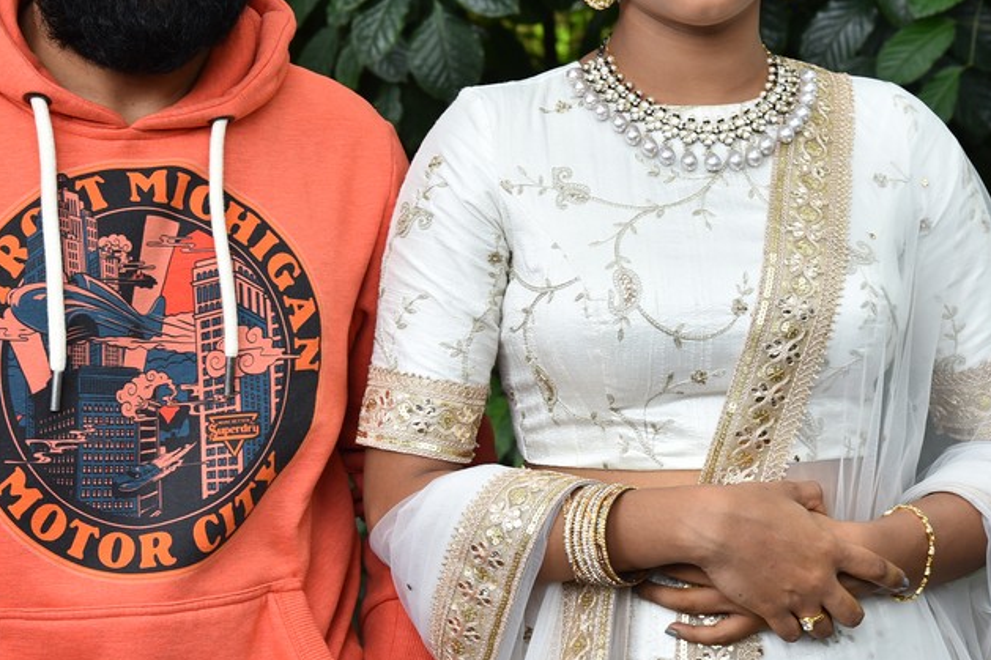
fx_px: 3137
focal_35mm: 114
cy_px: 172
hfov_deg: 17.9
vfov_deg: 12.0
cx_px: 373
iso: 500
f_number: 6.3
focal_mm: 70
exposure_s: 1/125
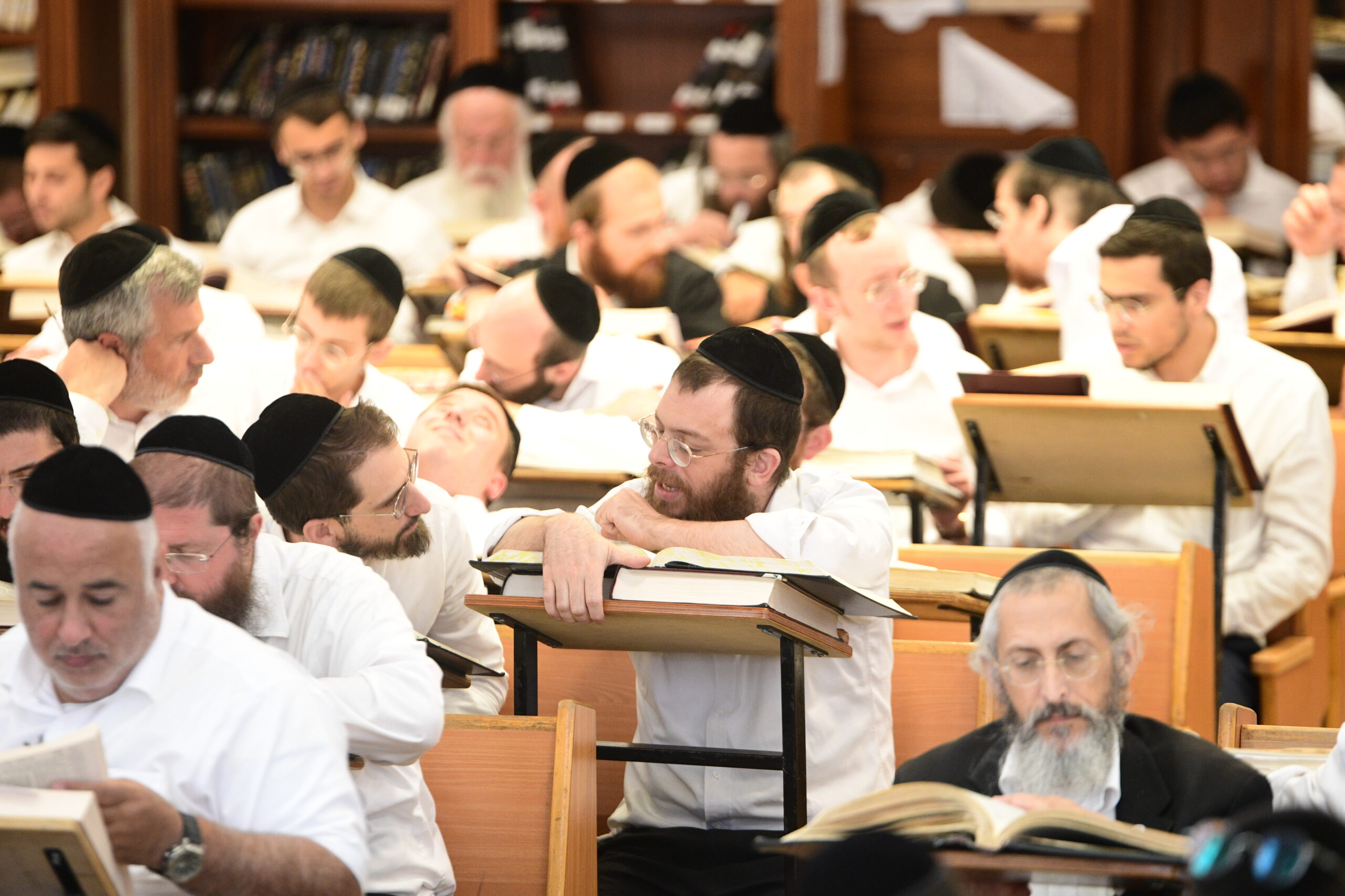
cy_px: 448
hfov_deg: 8.8
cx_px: 672
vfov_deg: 5.9
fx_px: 8741
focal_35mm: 234
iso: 2000
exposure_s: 1/400
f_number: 3.5
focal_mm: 195
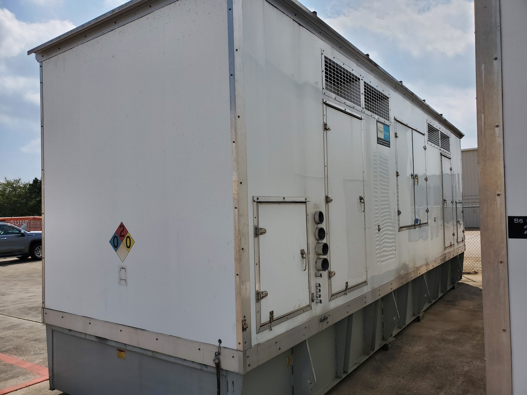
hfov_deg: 67.3
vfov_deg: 53.1
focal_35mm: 26
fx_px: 396
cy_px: 198
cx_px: 264
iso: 50
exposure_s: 1/2896
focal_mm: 4.3
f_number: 2.4
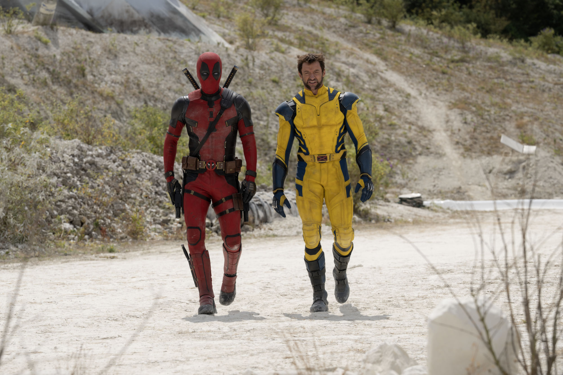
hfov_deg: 17.1
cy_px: 188
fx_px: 1876
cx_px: 282
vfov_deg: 11.4
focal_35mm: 120
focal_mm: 120
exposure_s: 1/640
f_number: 6.3
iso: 64
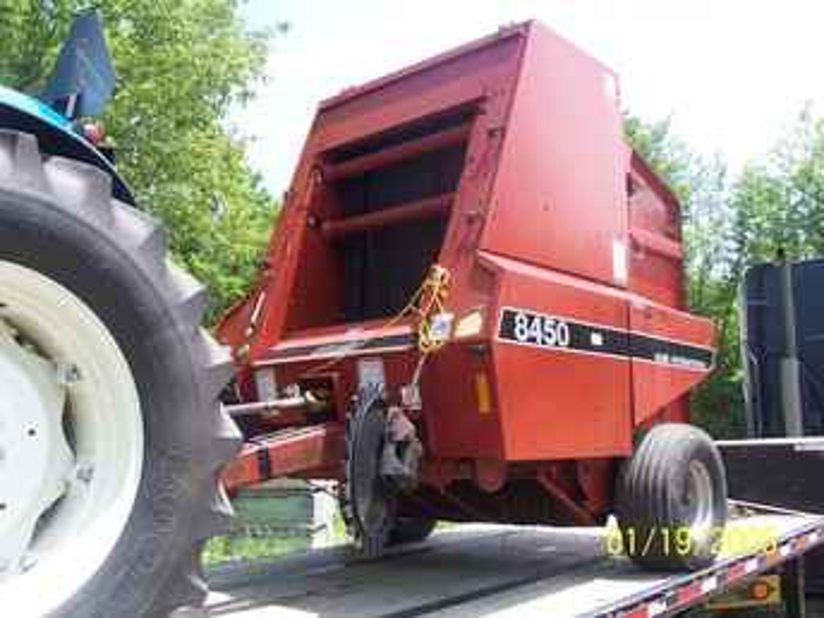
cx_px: 412
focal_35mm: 35
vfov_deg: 40.7
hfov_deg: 52.6
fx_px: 833
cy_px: 309
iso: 80
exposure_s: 1/350
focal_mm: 6
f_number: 2.8
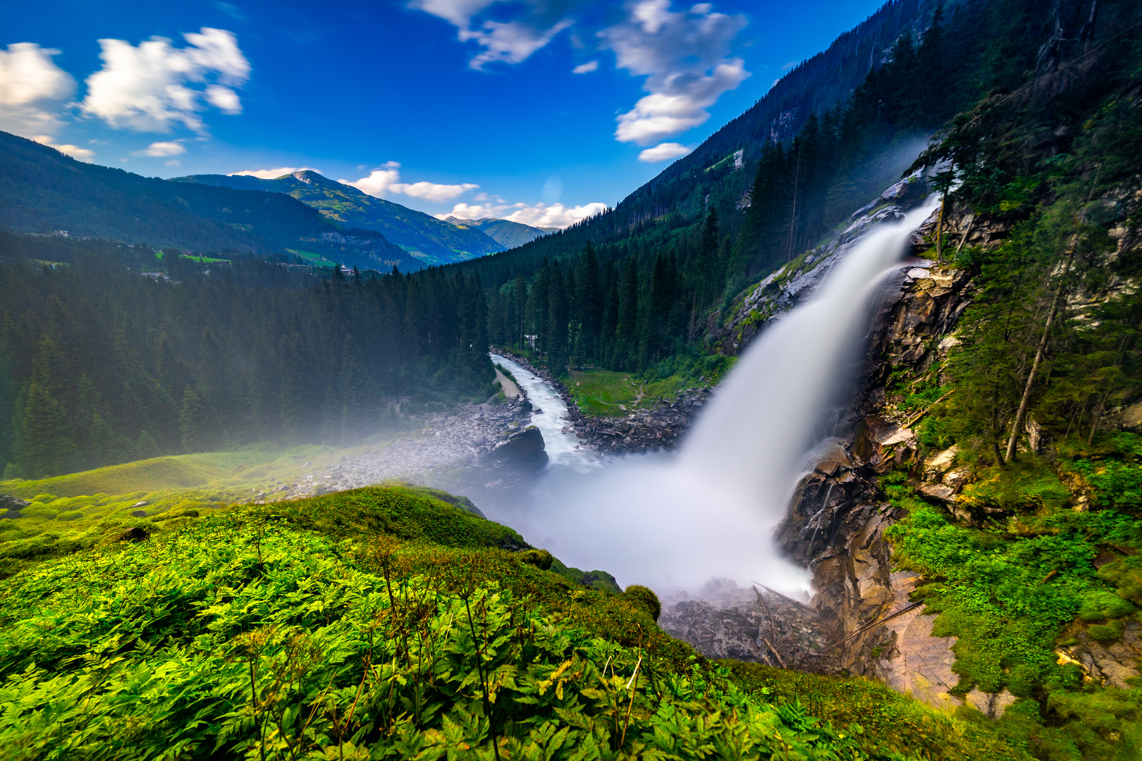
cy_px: 380
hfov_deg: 112.6
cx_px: 571
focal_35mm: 12
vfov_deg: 90.0
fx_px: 381
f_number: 7.1
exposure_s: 30
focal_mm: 12
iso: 100
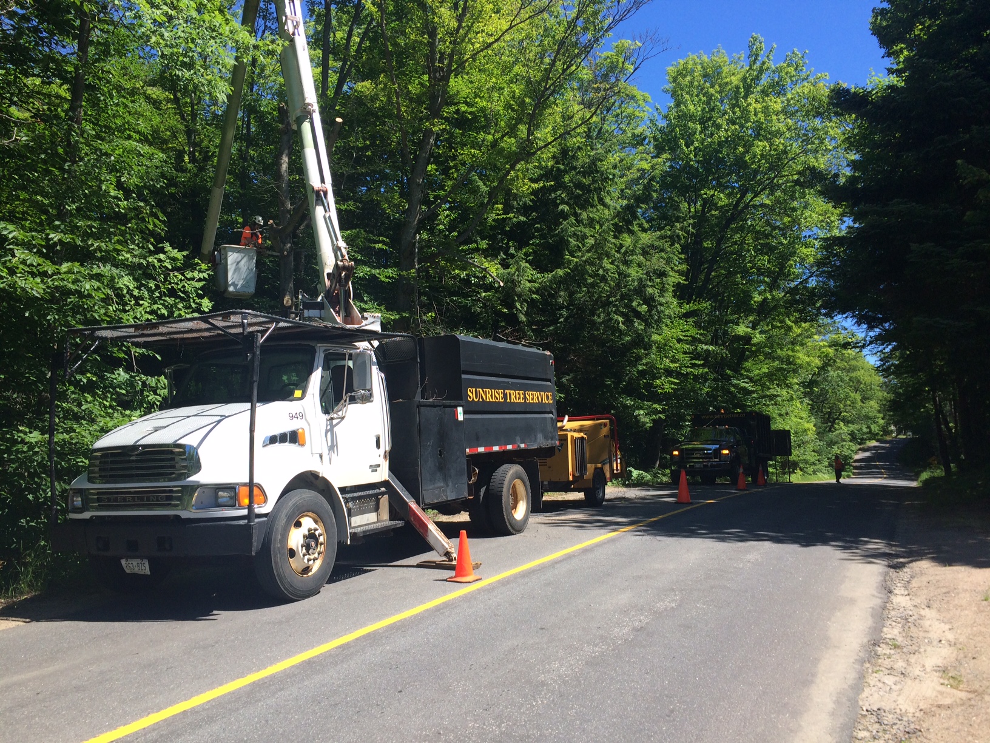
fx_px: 829
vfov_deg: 48.2
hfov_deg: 61.7
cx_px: 495
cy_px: 372
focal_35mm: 29
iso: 32
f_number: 2.2
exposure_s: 1/1172
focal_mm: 4.15
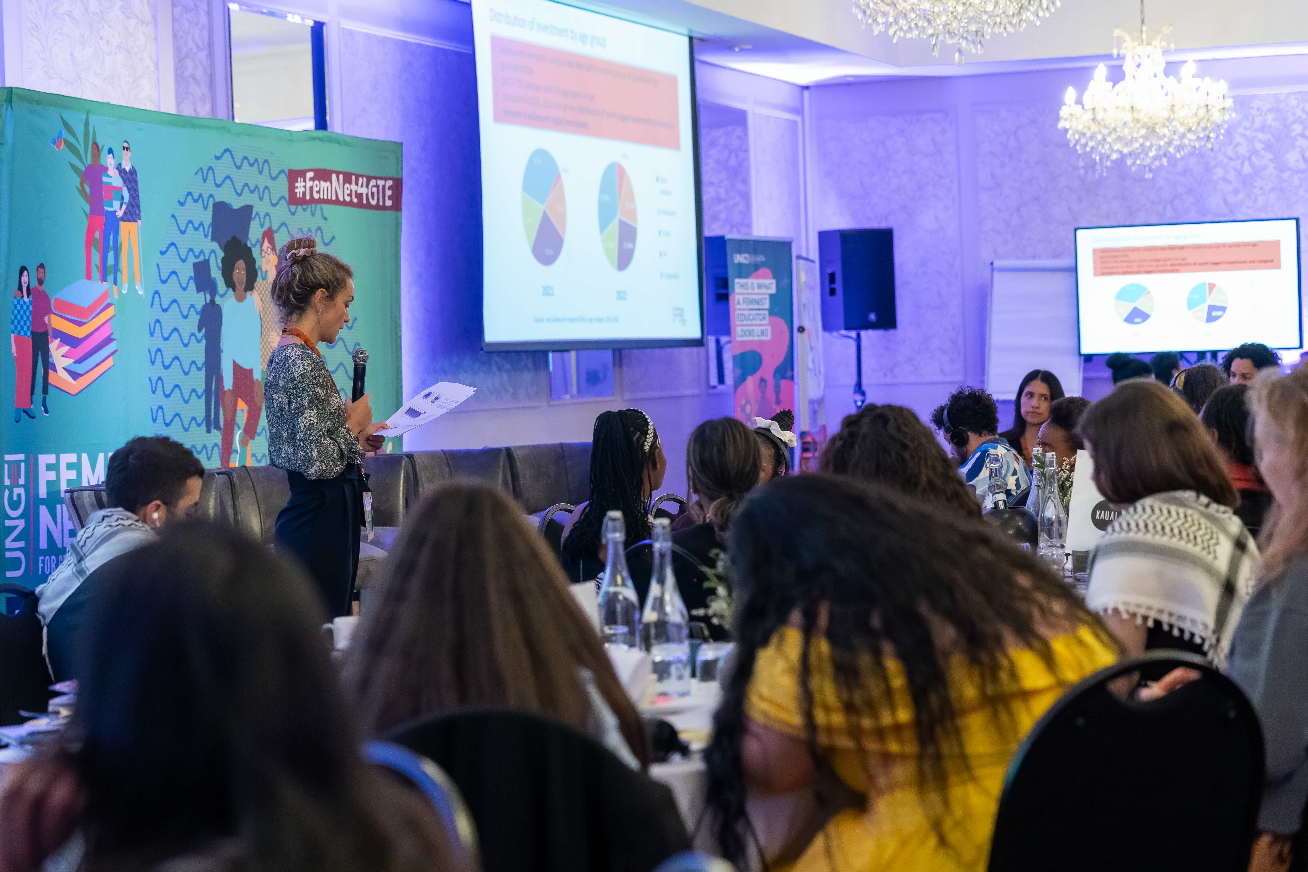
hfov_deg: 27.7
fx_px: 2652
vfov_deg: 18.7
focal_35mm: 73
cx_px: 654
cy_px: 436
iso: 4000
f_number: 3.5
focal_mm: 73
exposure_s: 1/200
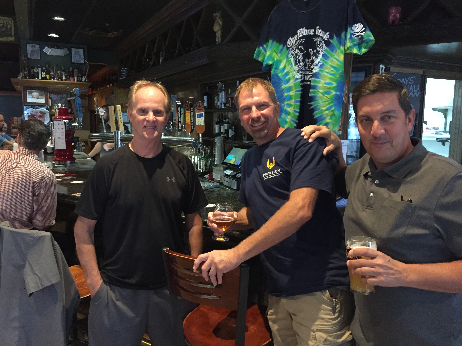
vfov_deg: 48.2
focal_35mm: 29
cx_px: 231
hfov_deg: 61.7
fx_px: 387
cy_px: 173
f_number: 2.2
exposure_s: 1/15
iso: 320
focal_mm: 4.15
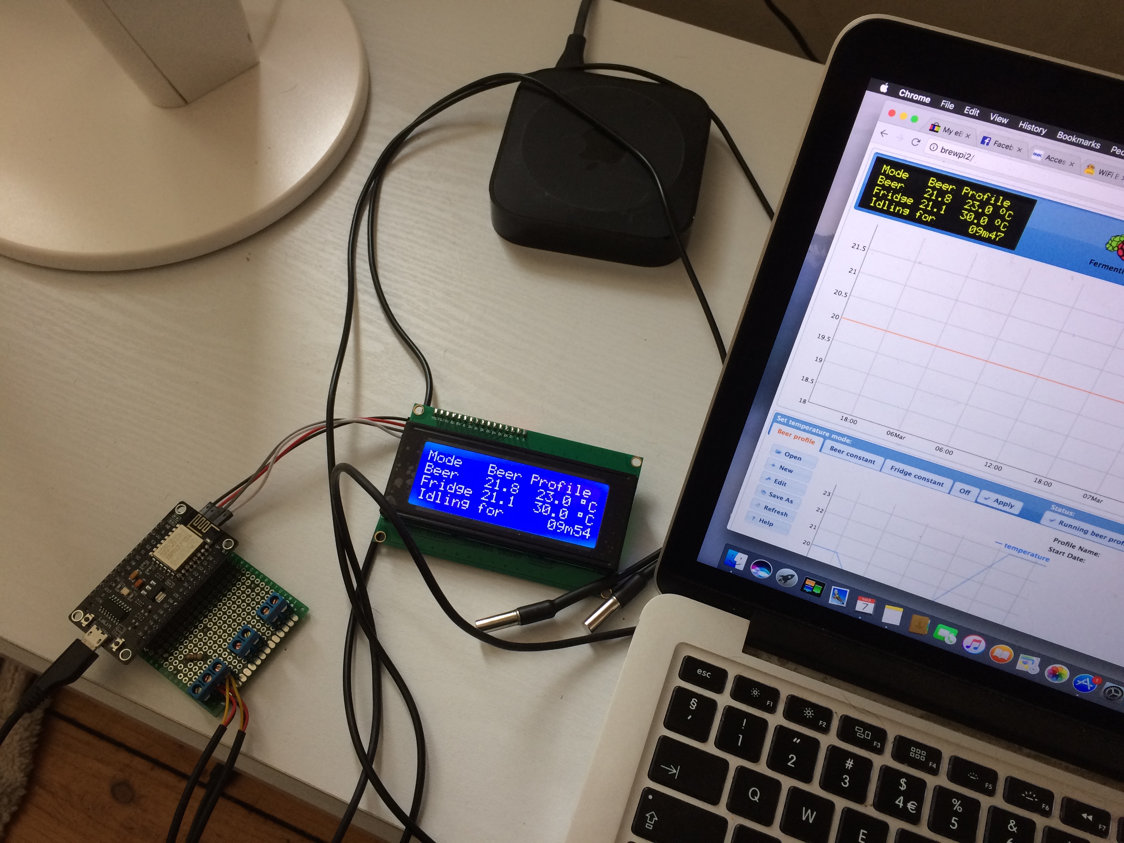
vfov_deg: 48.2
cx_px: 562
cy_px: 422
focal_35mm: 29
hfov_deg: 61.7
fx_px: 942
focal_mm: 4.15
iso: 40
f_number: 2.2
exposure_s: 1/33
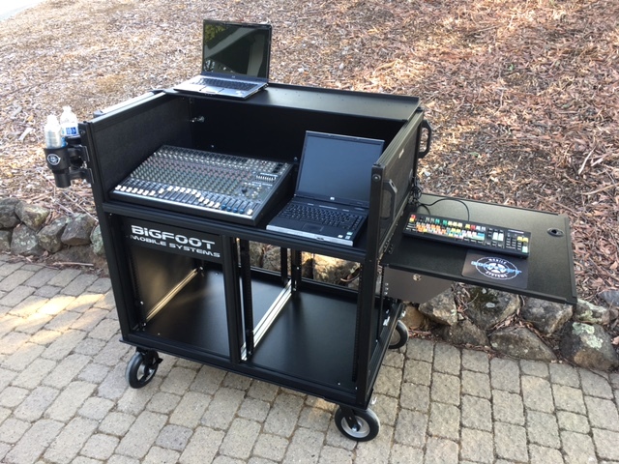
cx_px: 310
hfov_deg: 61.7
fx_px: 519
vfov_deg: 48.2
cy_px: 232
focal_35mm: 29
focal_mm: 4.15
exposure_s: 1/60
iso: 25
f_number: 2.2
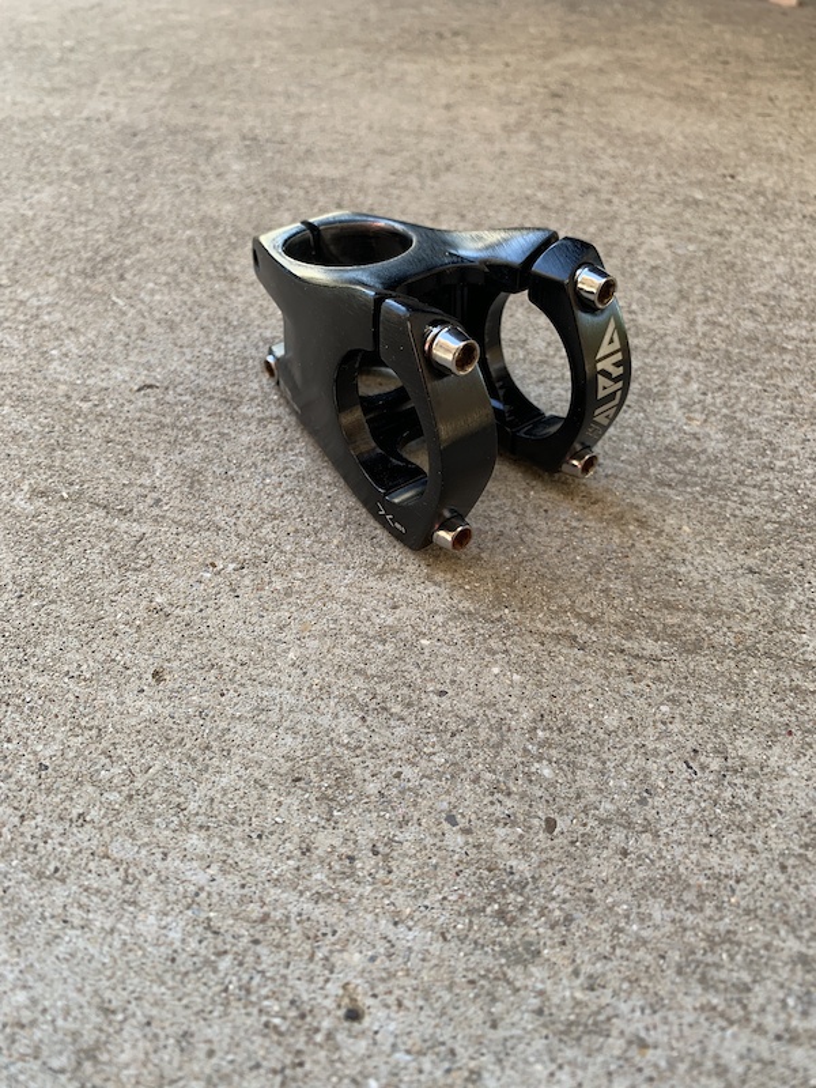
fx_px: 817
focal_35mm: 26
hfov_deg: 53.1
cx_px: 408
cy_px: 544
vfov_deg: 67.3
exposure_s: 1/121
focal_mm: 4.25
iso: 50
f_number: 1.8
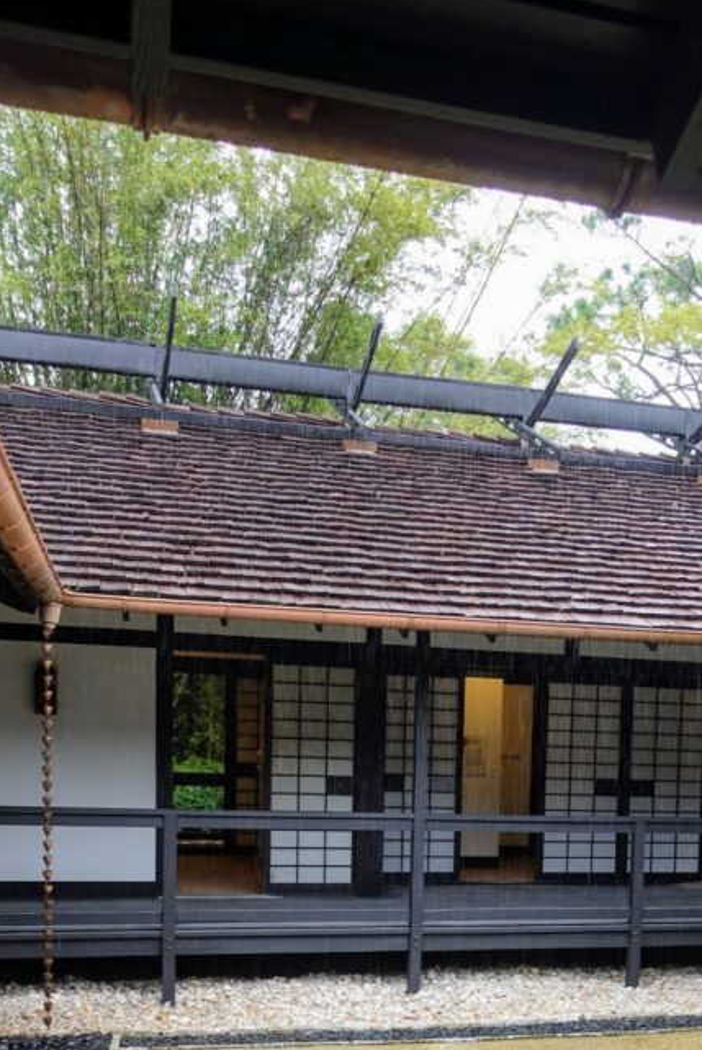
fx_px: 1256
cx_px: 545
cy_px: 869
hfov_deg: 30.6
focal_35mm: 43
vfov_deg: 42.9
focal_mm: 8.8
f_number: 2.8
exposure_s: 1/80
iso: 125
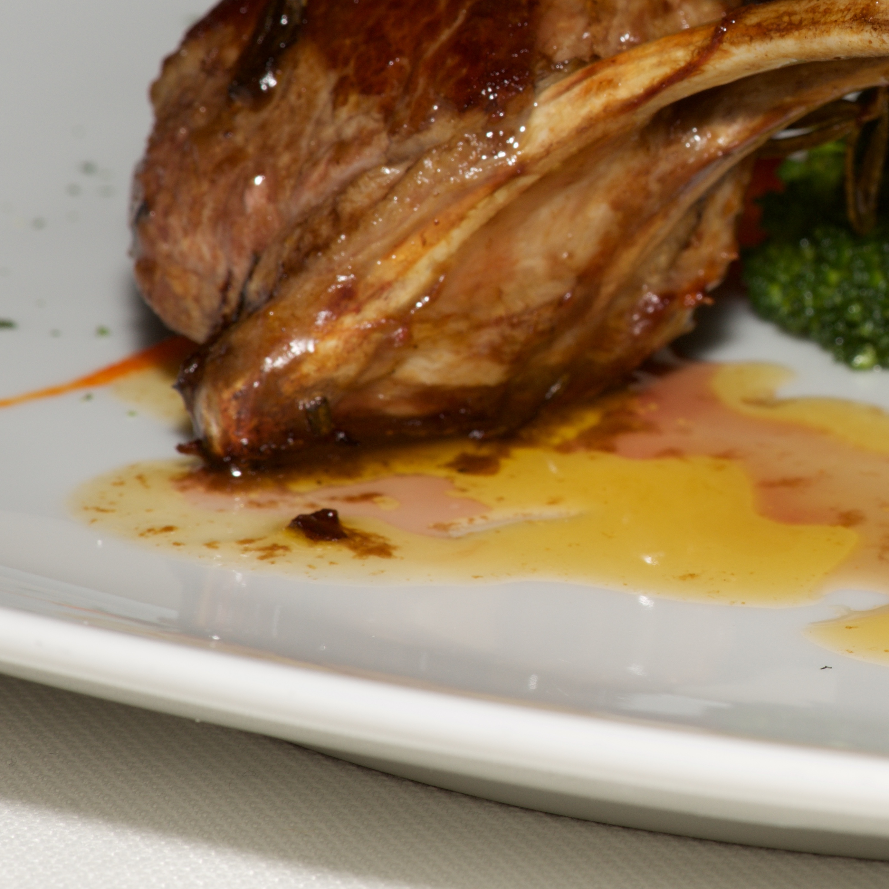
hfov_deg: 7.3
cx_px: 1112
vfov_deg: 7.4
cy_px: 276
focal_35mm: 238
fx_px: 6915
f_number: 14
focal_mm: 105
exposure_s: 1/100
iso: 100
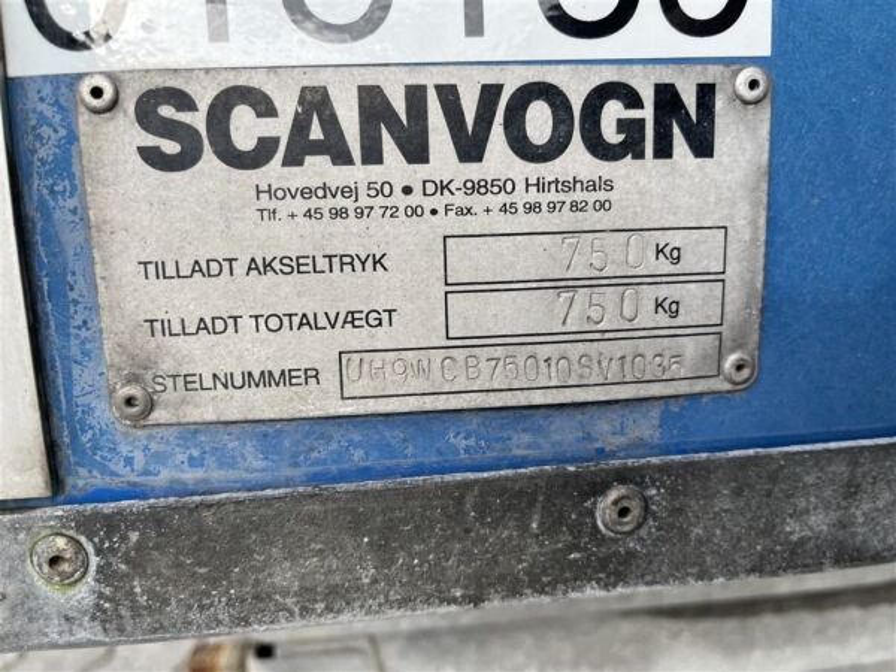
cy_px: 336
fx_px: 673
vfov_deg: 53.1
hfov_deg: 67.3
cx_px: 448
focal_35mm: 26
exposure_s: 1/913
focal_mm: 5.1
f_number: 1.6
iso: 50
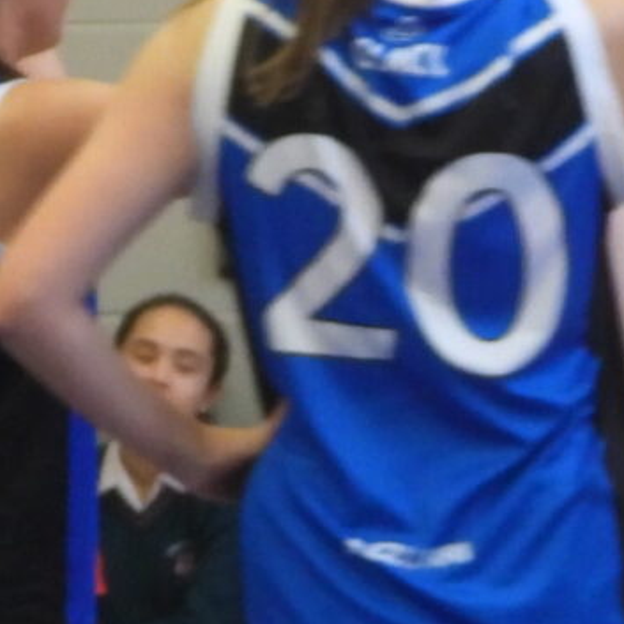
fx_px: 10972
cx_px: 422
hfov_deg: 3.3
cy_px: 498
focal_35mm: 538
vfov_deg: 3.3
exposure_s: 1/50
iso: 400
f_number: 4
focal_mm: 18.9
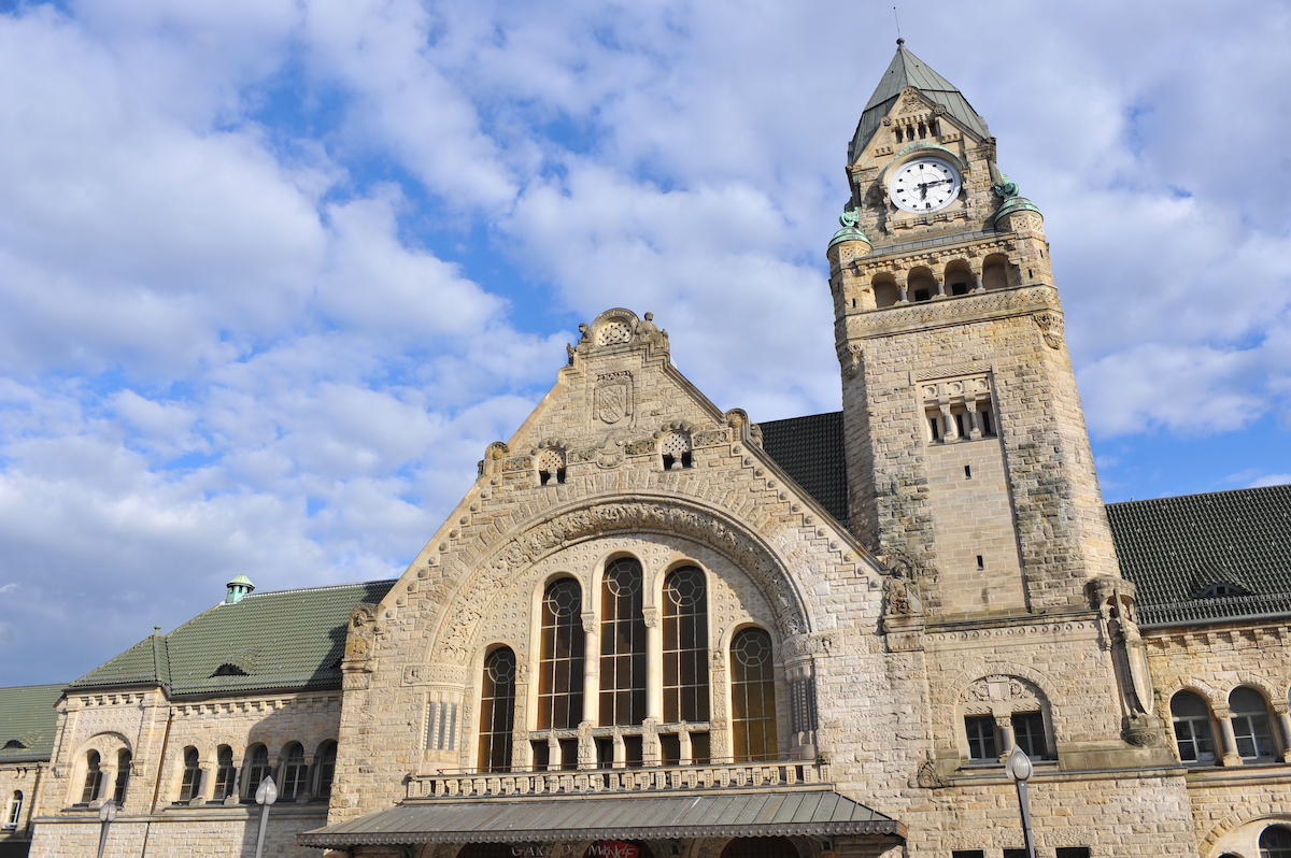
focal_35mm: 28
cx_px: 646
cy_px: 429
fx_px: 1003
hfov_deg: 65.5
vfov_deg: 46.3
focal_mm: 28
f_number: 5.6
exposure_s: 1/2000
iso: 400
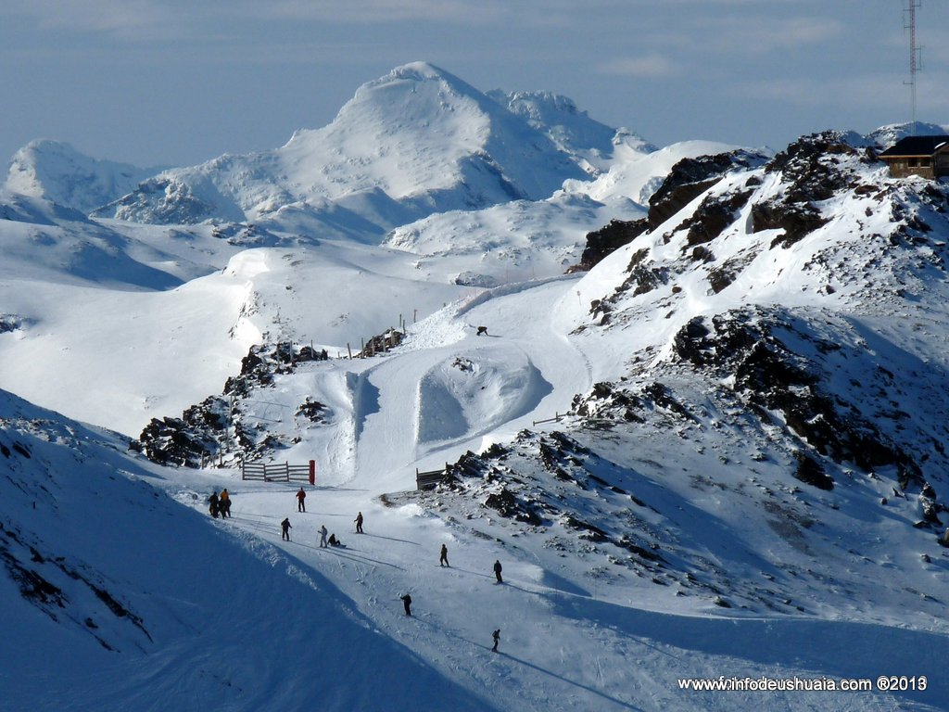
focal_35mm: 419
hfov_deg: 4.7
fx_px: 11487
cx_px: 474
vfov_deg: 3.5
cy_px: 356
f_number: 6.3
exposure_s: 1/500
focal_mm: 52.7
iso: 100
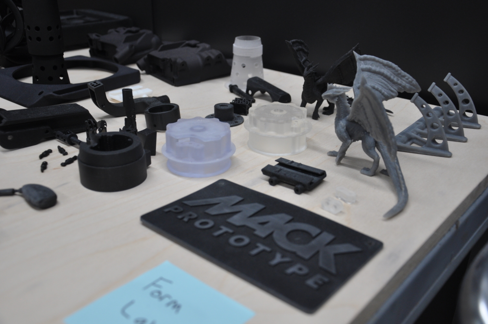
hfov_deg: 51.3
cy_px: 162
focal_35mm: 38
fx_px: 508
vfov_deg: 35.4
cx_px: 244
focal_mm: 25
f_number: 4
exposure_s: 1/60
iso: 500
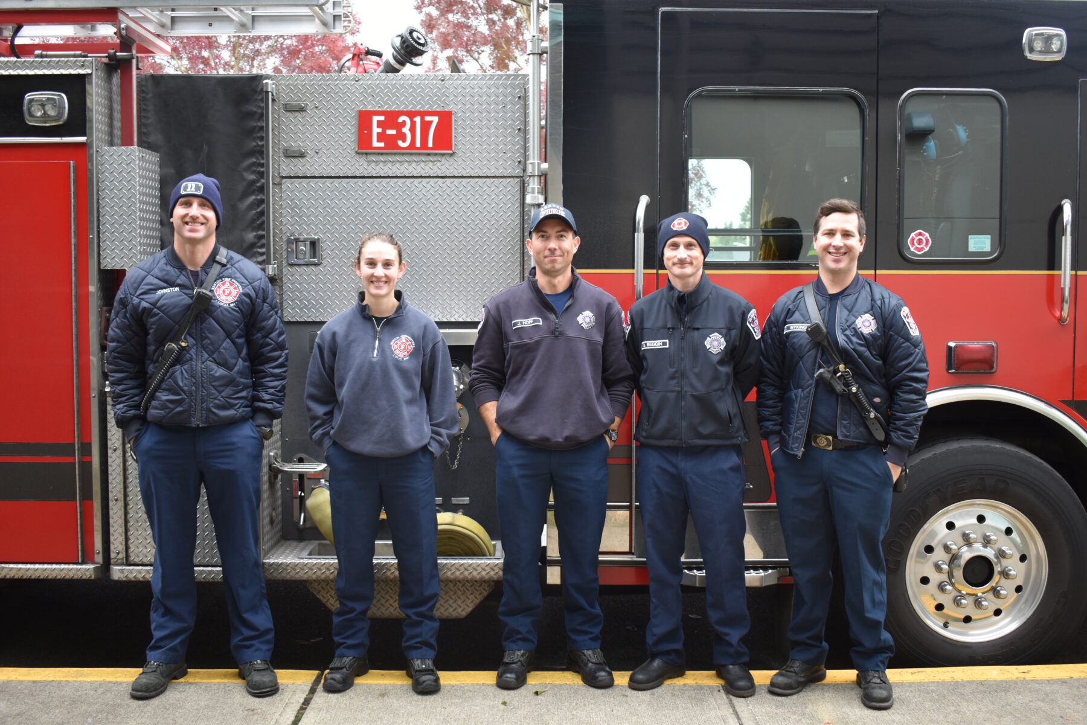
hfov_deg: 53.1
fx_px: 1087
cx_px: 544
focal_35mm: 36
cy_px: 362
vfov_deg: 36.9
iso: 400
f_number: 4.5
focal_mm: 24
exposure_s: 1/80
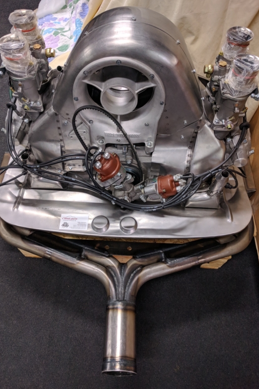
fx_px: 302
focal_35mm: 28
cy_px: 193
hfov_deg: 46.4
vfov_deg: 65.5
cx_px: 125
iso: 295
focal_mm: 4.67
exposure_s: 1/108
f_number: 2
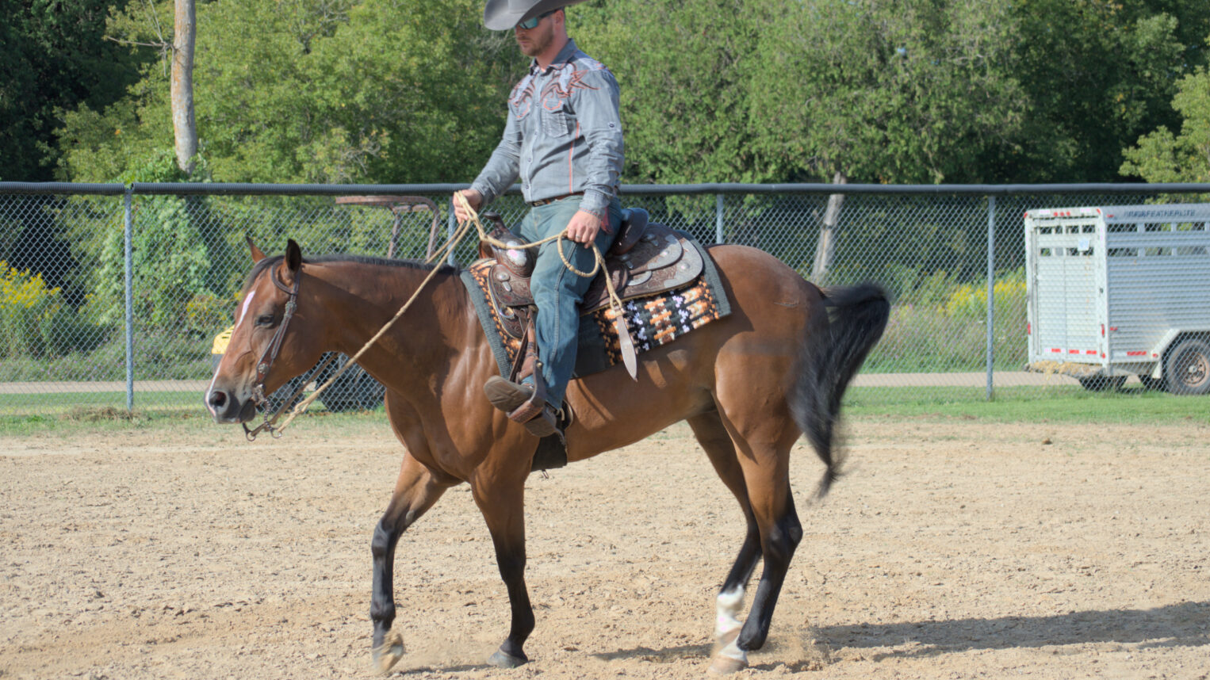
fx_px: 3144
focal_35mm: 98
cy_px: 297
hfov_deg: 21.8
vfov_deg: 12.3
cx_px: 603
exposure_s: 1/200
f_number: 7.1
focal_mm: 62
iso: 100
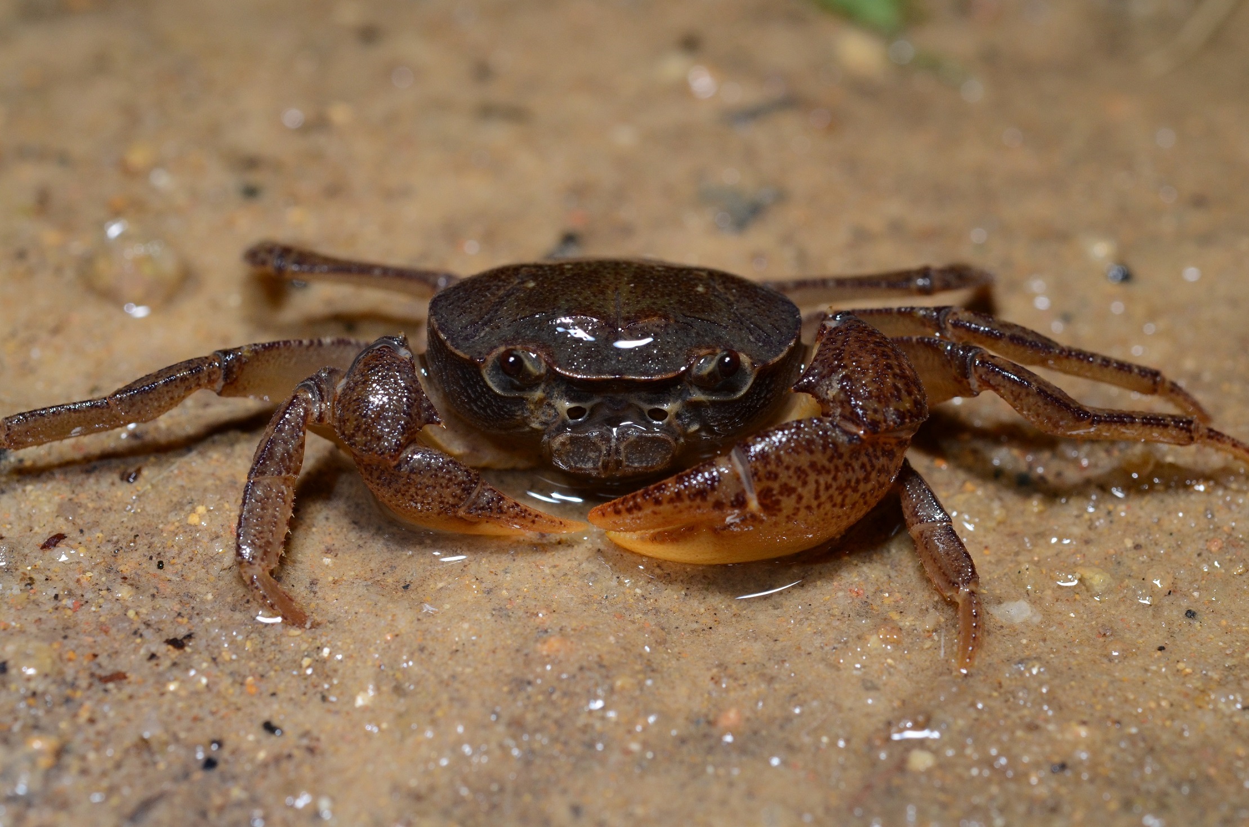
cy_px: 414
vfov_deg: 15.1
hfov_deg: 22.7
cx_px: 624
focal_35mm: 90
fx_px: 3116
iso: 640
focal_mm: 60
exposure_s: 1/200
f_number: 10
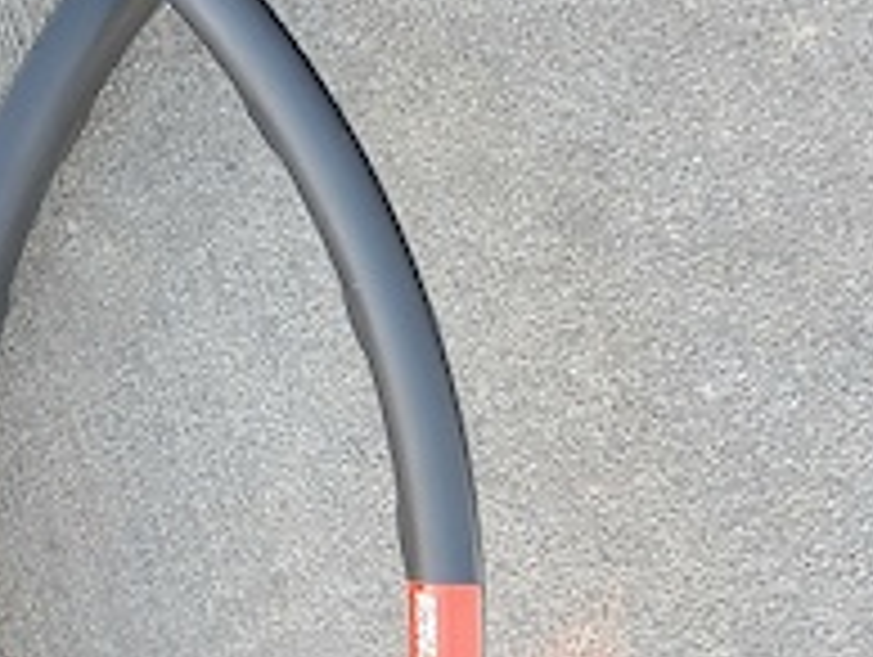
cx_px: 248
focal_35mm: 107
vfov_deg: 13.9
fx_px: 2702
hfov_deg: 18.3
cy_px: 387
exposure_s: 1/120
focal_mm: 5.4
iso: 64
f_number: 1.8
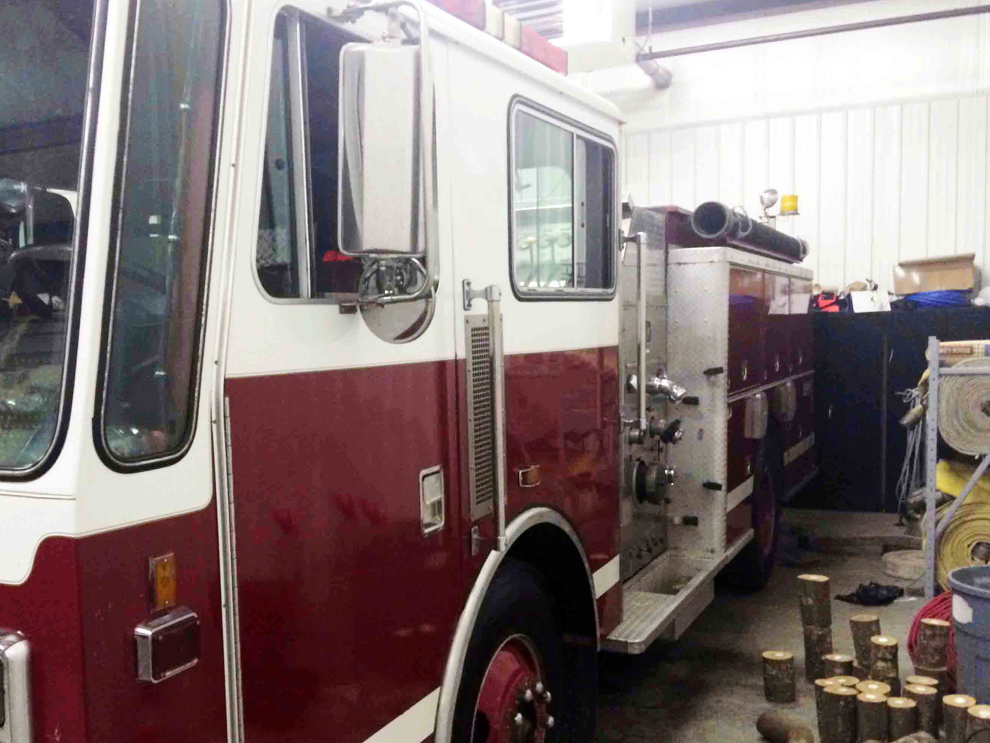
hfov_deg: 51.1
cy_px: 427
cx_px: 409
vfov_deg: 39.6
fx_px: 1030
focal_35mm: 36
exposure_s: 1/17
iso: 320
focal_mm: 4.15
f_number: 2.2
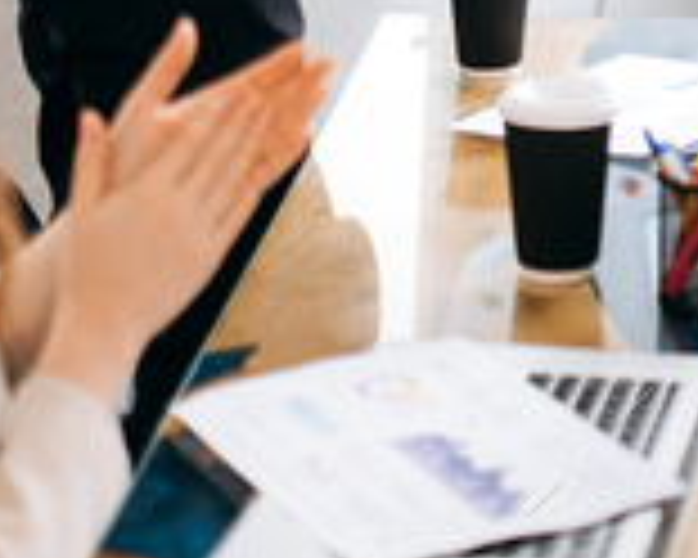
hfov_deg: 14.9
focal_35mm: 125
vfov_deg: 11.8
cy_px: -286
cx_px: 838
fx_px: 2582
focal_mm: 35
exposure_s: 1/250
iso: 1000
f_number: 1.4
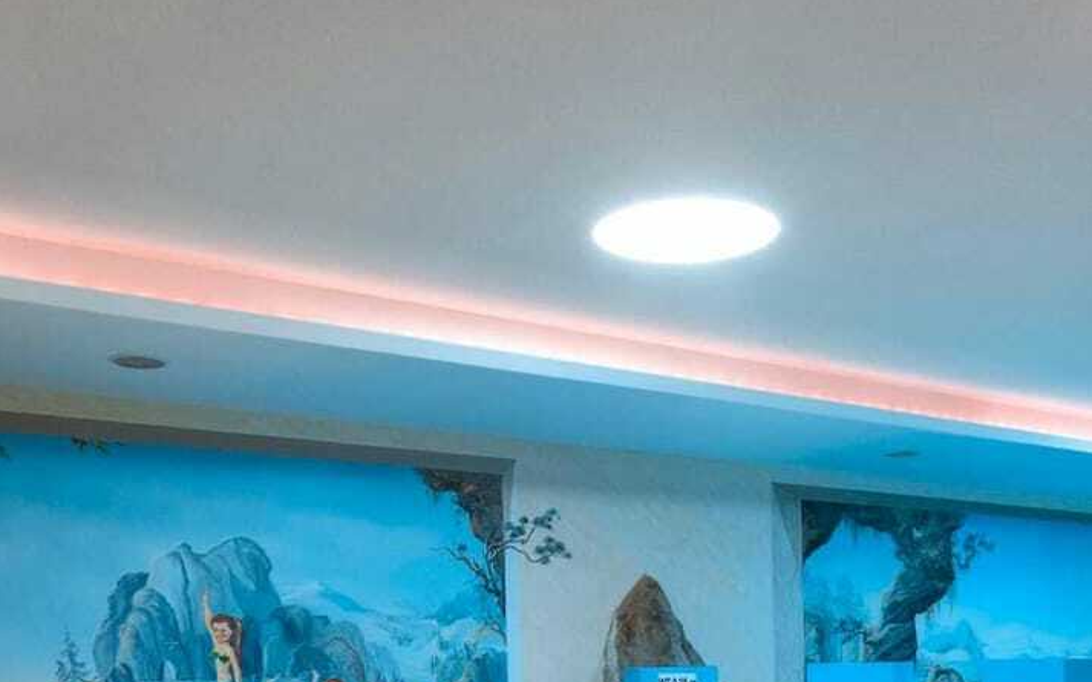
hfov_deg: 47.6
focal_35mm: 41
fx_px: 1220
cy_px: 646
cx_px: 708
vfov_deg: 29.6
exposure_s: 1/8
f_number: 9.5
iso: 280
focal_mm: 14
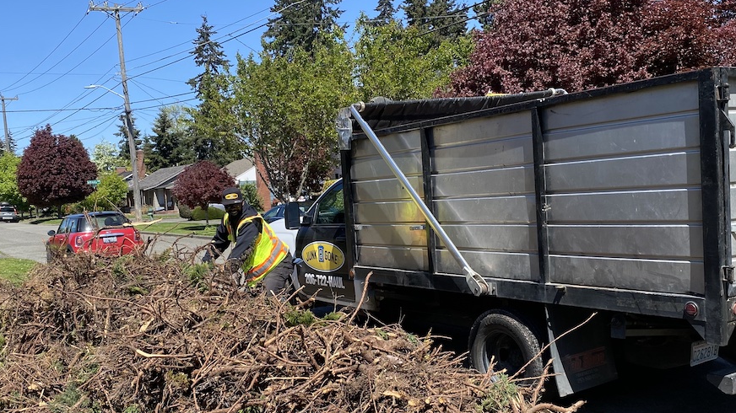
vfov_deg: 30.3
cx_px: 359
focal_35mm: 39
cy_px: 260
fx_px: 761
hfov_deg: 51.6
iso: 32
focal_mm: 4.25
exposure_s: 1/1565
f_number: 1.8
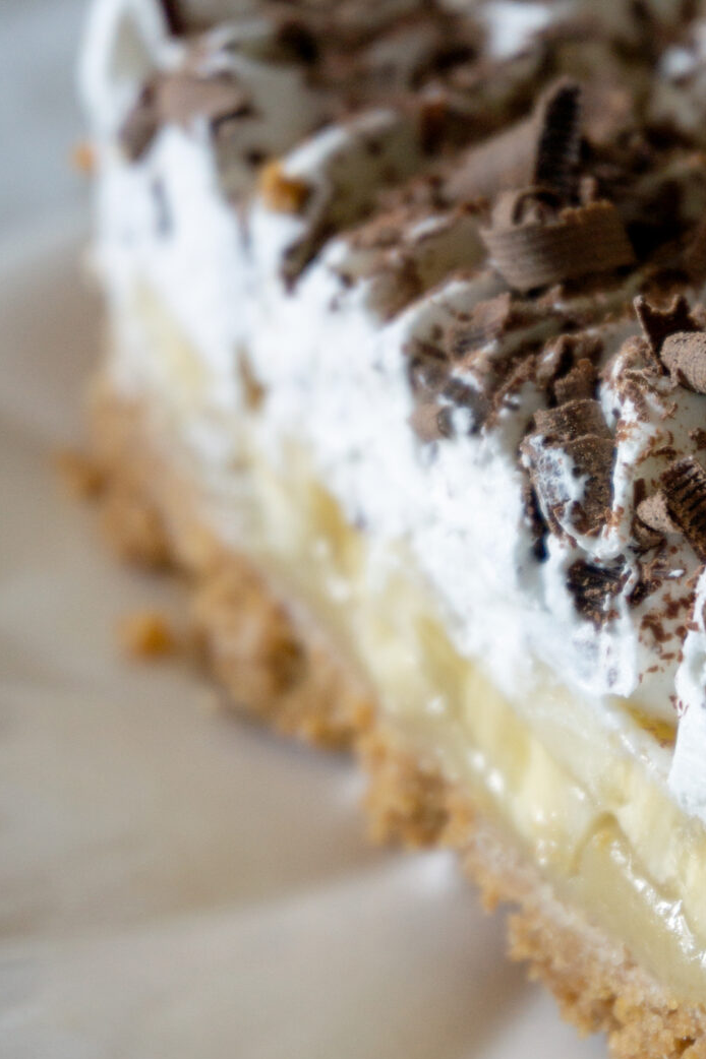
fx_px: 3179
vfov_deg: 18.9
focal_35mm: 108
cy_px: 616
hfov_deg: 12.6
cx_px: 499
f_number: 5.6
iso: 400
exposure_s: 1/80
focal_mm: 50
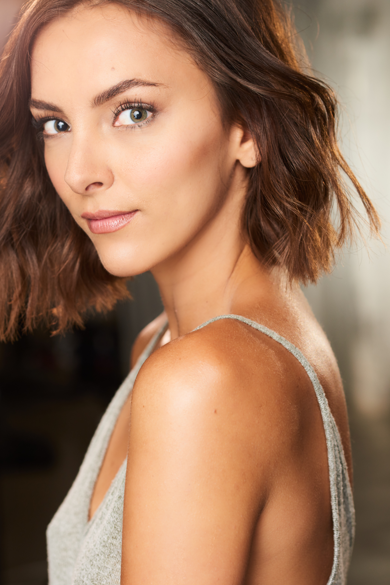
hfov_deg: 14.0
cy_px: 309
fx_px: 1591
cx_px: 186
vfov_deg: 20.8
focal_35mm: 98
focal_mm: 85
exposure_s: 1/80
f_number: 5
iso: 250
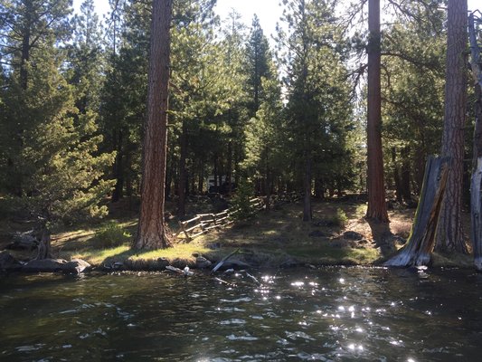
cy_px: 181
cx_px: 241
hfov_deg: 61.6
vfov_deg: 48.2
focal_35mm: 29
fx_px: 404
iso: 32
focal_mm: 4.15
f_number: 2.2
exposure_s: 1/309
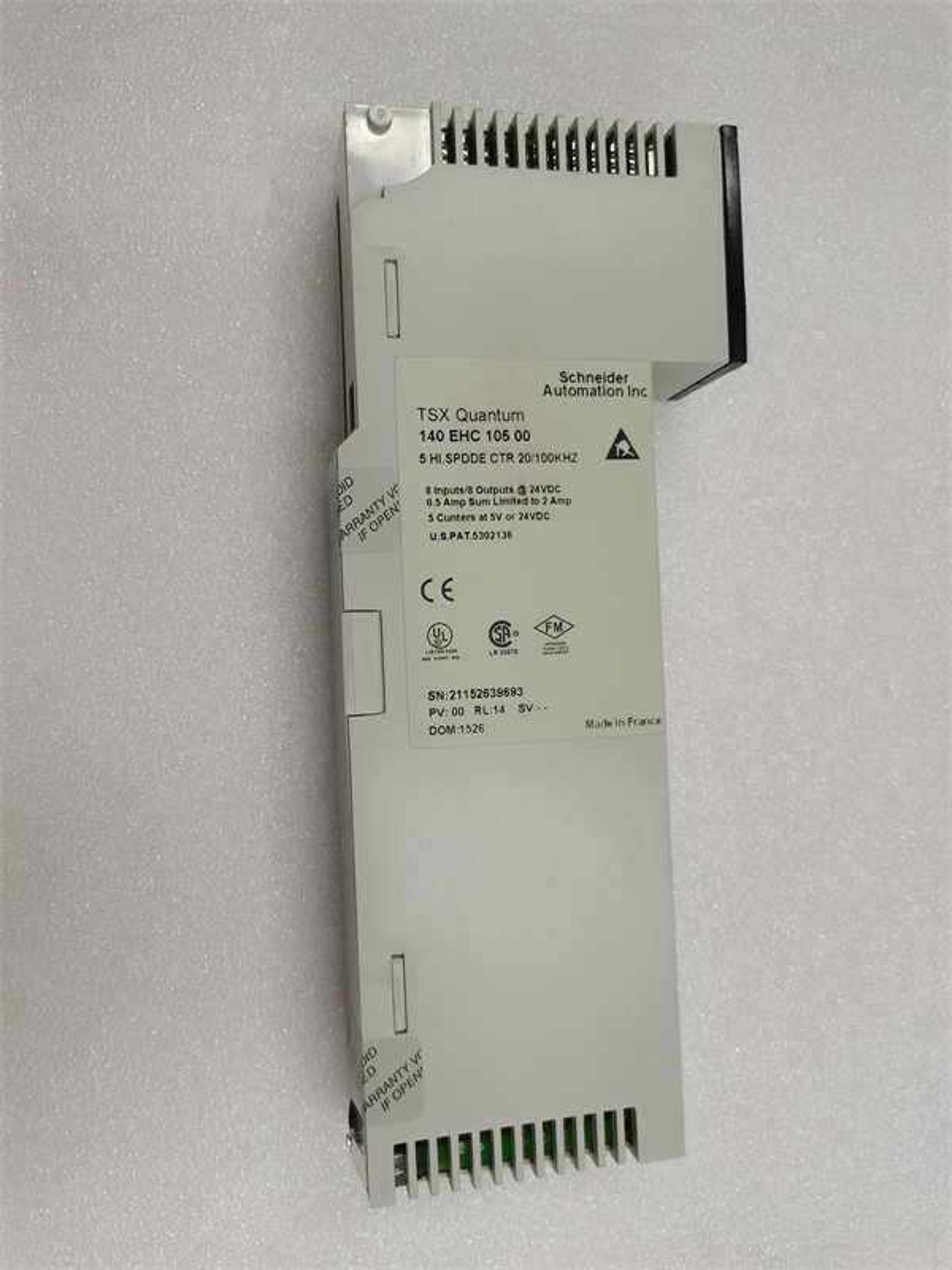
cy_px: 635
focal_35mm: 26
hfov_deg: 53.1
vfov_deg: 67.3
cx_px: 476
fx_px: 953
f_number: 1.8
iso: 125
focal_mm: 5.58
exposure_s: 1/100
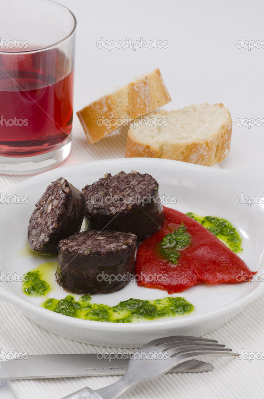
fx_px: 1741
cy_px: 200
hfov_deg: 8.7
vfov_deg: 13.1
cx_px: 132
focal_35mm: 158
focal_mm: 105
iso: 100
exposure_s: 1/60
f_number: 29
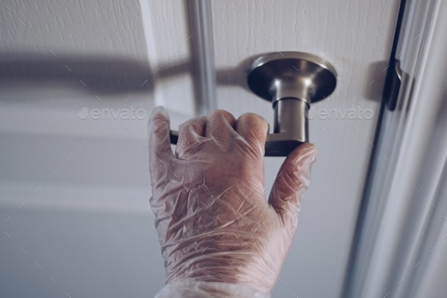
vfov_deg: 18.2
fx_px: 931
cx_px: 224
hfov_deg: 27.0
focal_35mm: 75
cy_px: 149
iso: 200
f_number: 1.8
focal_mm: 50
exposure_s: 1/160
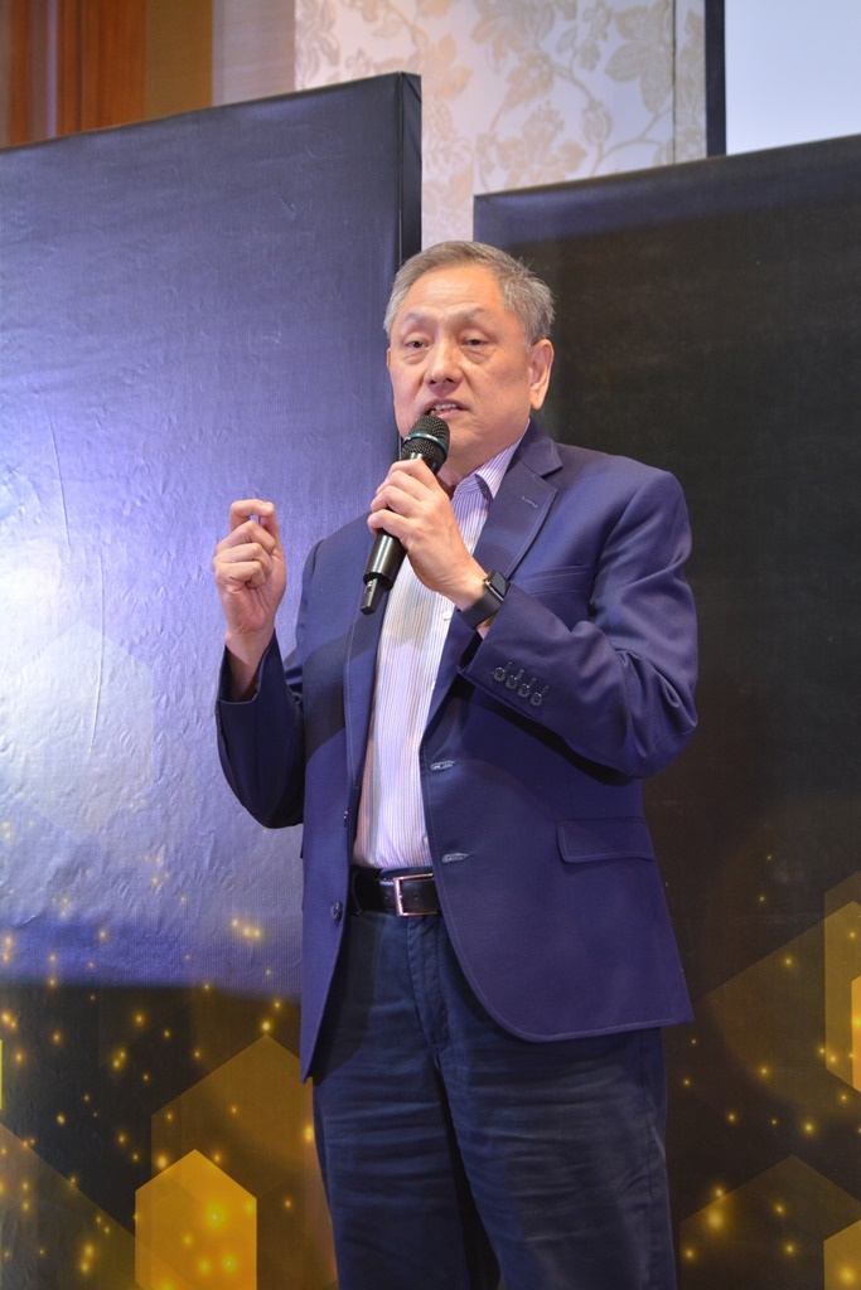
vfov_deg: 24.6
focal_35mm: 82
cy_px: 645
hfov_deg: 16.6
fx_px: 2958
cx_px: 430
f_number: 5.6
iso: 1100
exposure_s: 1/30
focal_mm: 55
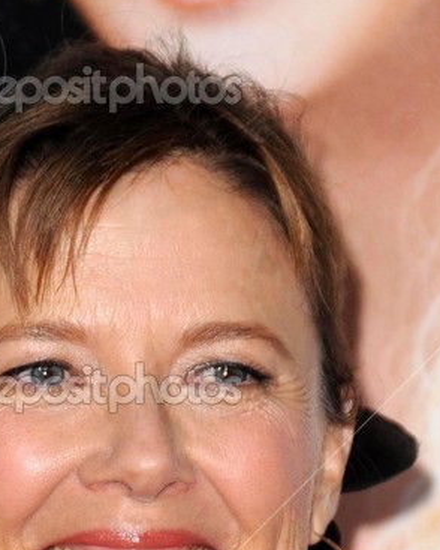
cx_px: 103
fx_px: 10848
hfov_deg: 2.3
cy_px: 686
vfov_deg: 2.9
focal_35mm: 667
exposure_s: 1/250
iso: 250
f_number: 8
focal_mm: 170
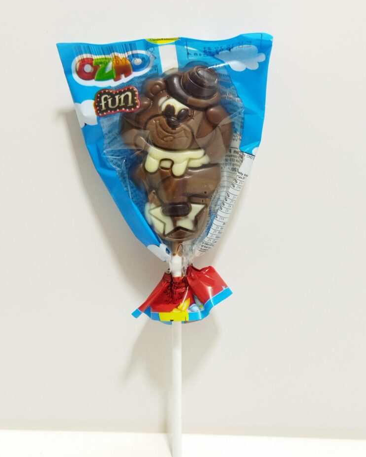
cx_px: 182
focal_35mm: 29
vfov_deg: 60.5
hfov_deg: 49.9
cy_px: 230
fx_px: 393
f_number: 1.79
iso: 163
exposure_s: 1/100
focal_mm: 4.71
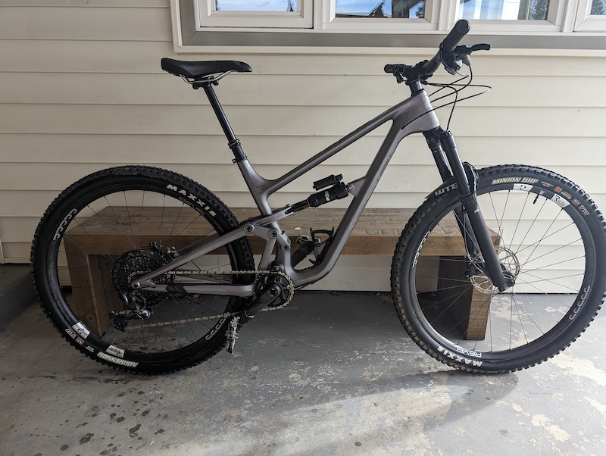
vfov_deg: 56.9
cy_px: 228
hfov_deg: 71.5
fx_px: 421
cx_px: 303
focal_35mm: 24
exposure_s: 1/79.9
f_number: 1.68
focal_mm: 6.9
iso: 20
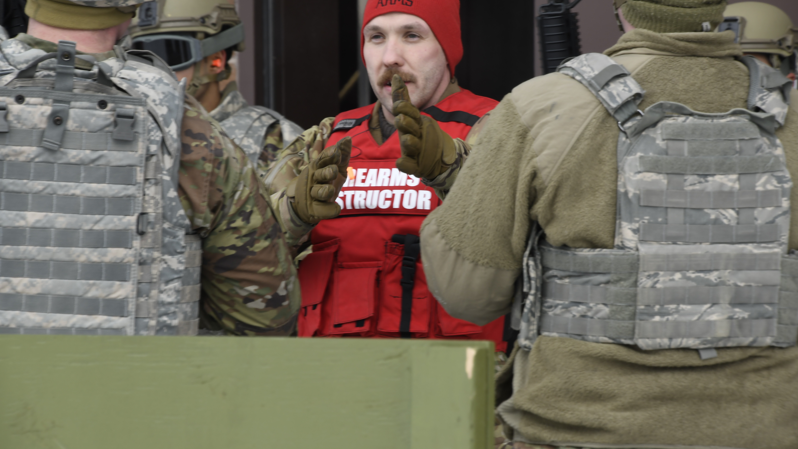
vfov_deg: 5.3
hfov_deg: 9.5
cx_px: 399
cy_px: 204
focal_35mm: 228
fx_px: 4824
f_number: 13
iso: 200
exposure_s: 1/125
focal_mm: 145
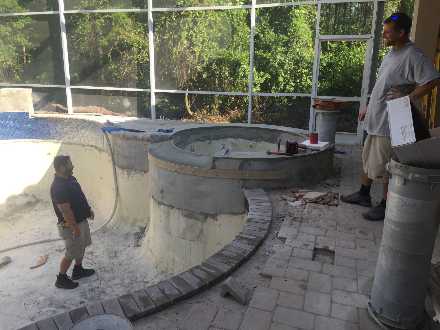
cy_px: 165
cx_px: 220
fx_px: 369
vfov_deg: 48.2
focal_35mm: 29
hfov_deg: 61.7
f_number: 2.2
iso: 32
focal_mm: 4.15
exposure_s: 1/384
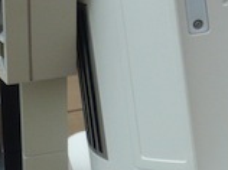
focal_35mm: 313
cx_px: 320
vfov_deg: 4.7
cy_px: 73
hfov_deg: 6.3
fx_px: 2058
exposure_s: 1/40
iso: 100
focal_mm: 10.3
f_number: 4.3
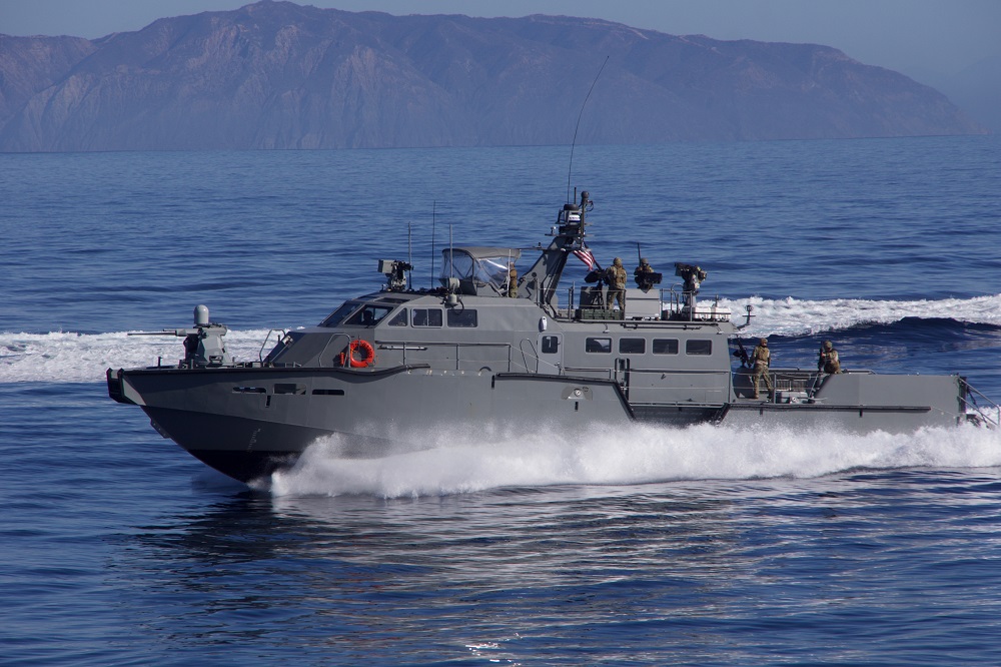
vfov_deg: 5.3
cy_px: 334
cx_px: 500
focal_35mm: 257
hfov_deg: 8.0
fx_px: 7143
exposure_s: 1/400
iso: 100
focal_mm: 171.7
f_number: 10
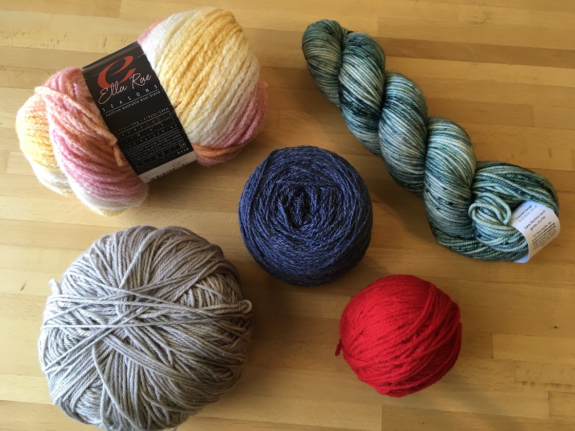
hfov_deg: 61.7
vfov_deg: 48.2
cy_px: 216
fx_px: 482
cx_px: 288
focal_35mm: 29
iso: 50
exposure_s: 1/30
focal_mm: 4.15
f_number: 2.2
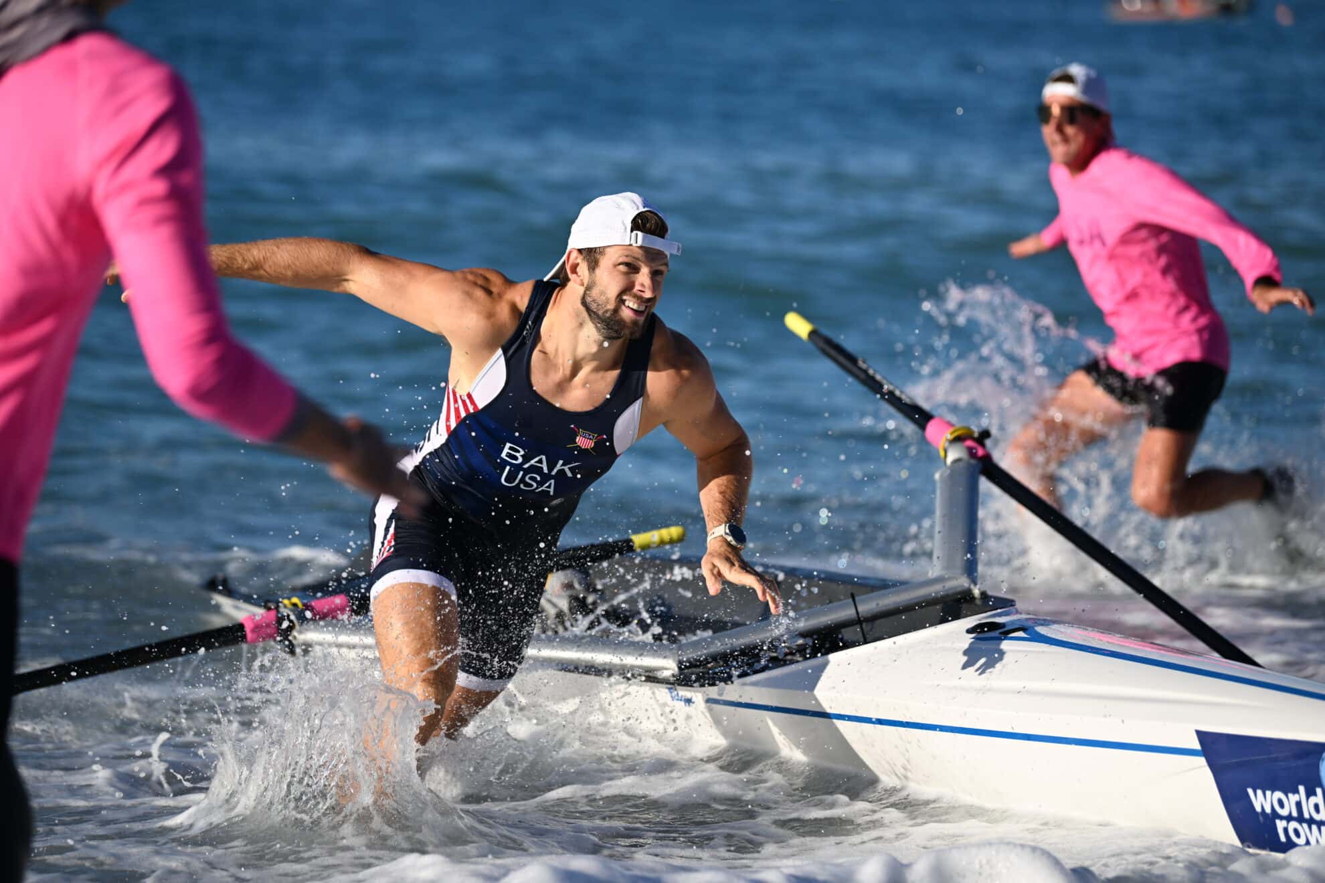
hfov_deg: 15.2
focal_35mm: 135
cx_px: 662
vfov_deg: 10.2
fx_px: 4968
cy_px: 442
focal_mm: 135
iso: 90
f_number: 2.8
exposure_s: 1/2000
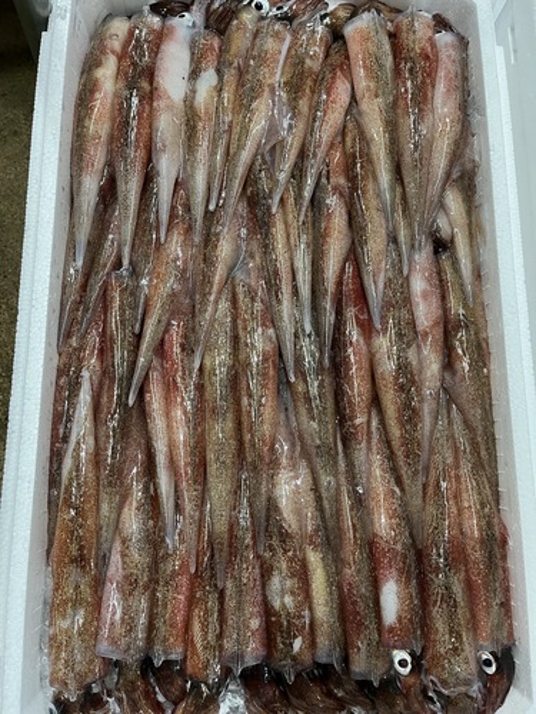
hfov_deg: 53.1
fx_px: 537
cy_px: 357
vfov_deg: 67.3
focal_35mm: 26
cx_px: 268
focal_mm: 5.1
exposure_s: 1/60
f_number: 1.6
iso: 250
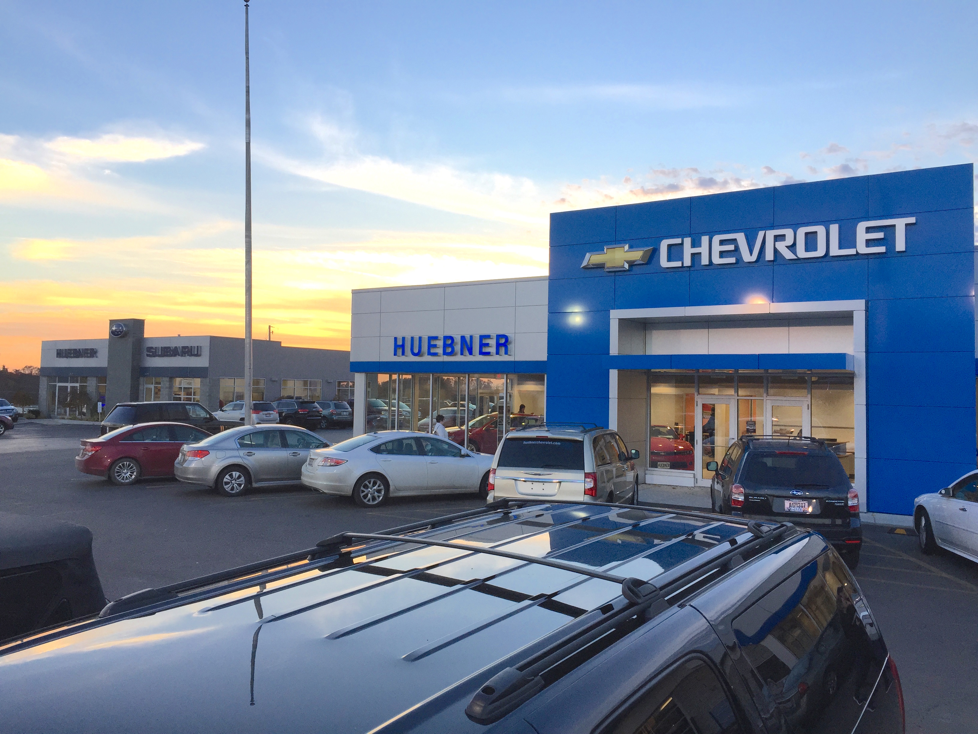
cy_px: 367
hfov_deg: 61.7
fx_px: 819
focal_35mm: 29
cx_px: 489
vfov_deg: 48.2
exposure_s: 1/260
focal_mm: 4.15
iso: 32
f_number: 2.2
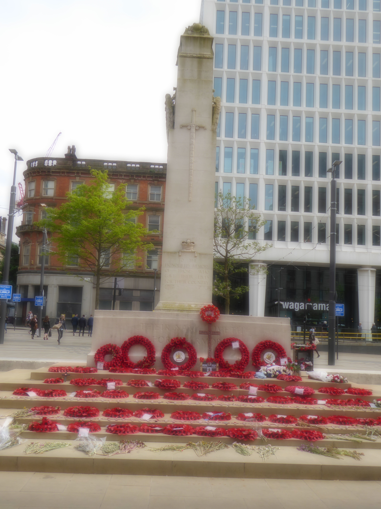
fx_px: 528
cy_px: 252
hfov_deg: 39.7
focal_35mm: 36
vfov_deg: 51.4
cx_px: 189
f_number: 3.7
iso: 80
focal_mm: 6.3
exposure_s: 1/400
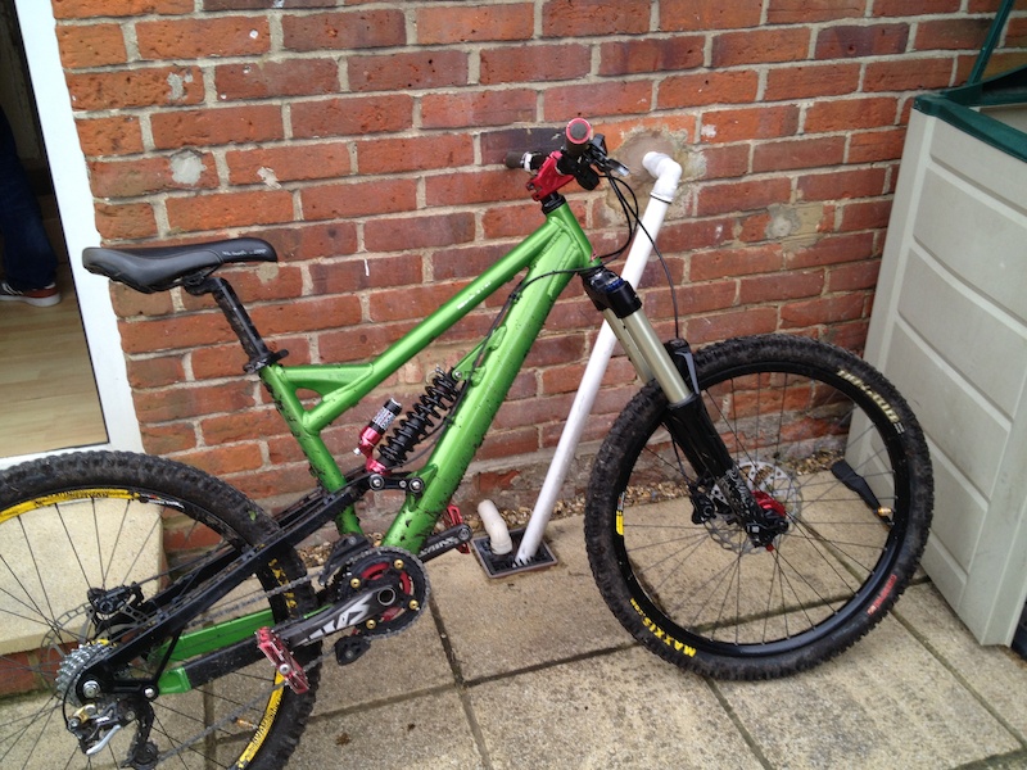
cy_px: 385
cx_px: 514
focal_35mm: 35
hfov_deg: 52.6
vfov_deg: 40.7
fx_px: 1038
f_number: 2.4
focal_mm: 4.28
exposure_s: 1/120
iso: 50
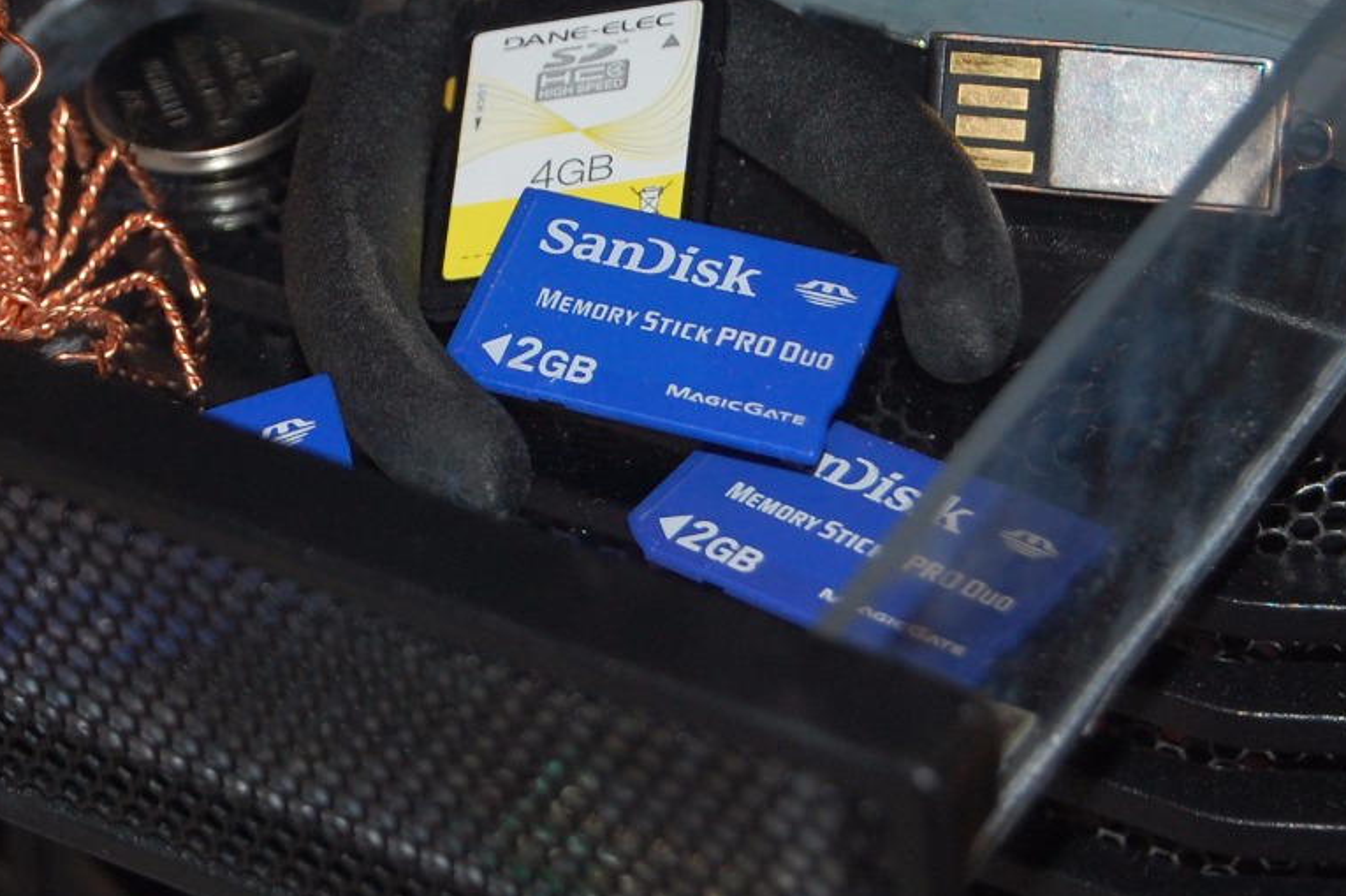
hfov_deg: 11.7
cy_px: 322
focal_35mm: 175
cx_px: 433
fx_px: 6541
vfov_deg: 7.8
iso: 400
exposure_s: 1/60
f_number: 5.6
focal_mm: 55
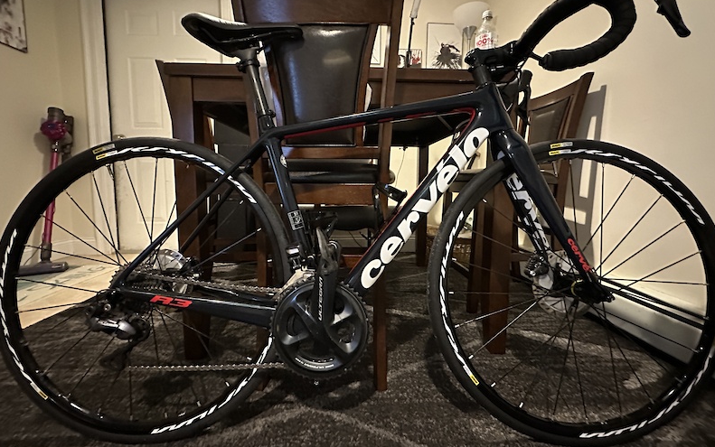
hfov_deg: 101.4
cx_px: 360
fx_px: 292
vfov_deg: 74.7
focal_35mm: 15
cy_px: 207
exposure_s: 1/30
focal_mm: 2.22
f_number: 2.2
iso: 2000
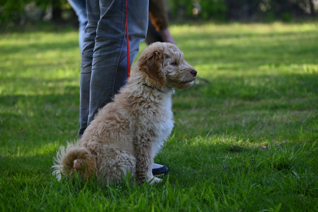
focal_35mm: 160
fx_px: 1414
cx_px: 159
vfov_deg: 8.6
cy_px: 106
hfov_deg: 12.8
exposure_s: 1/250
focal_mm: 160
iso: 450
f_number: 6.3
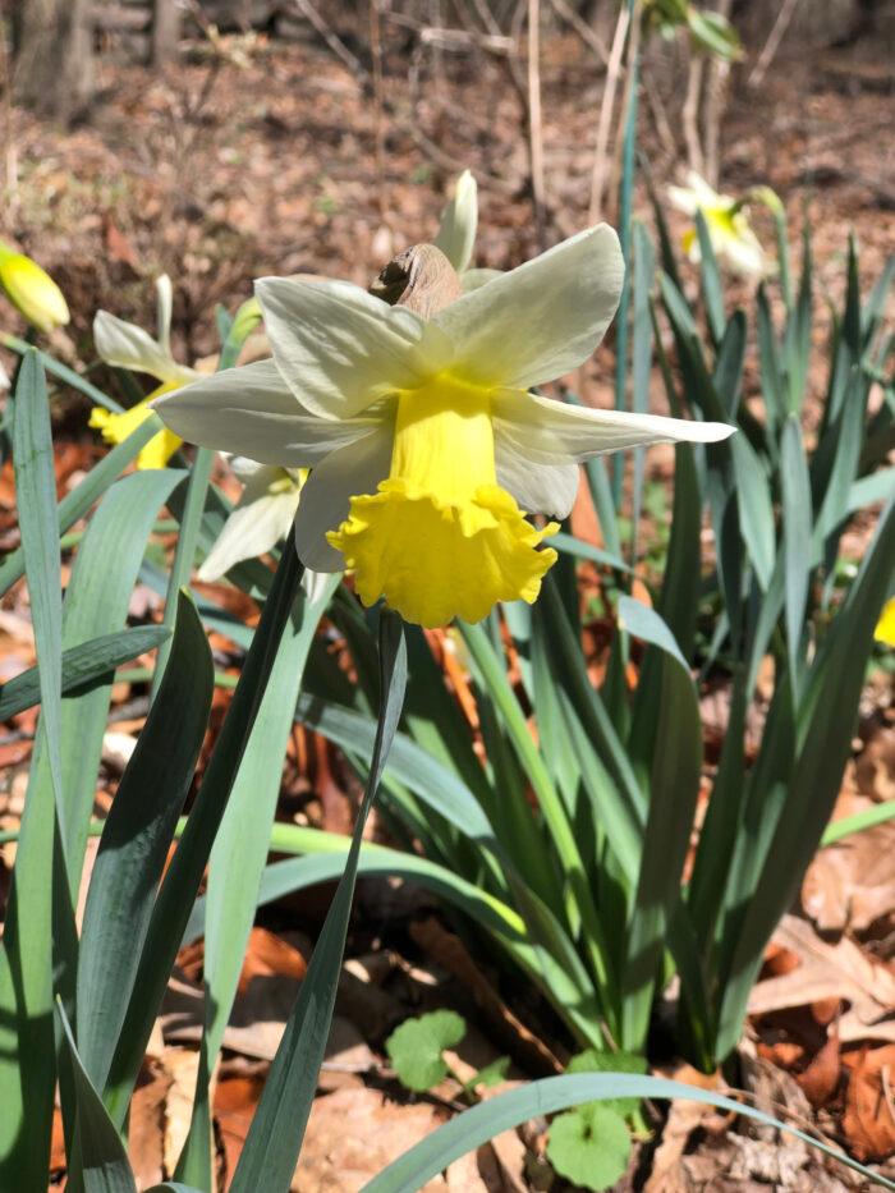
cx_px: 448
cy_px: 596
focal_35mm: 57
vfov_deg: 33.8
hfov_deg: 25.7
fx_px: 1965
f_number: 2.8
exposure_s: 1/533
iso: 20
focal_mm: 6.6
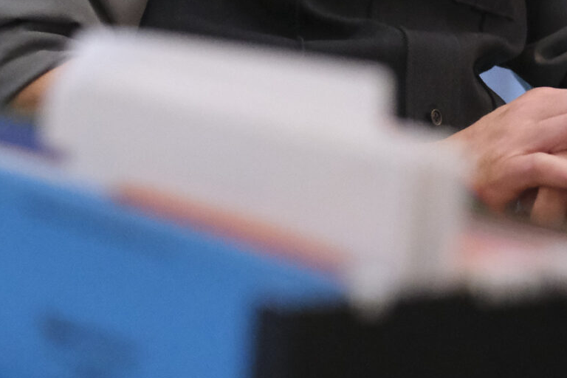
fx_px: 4410
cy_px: -165
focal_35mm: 280
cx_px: 690
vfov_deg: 4.9
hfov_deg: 7.3
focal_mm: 56
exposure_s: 1/320
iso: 10000
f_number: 2.5
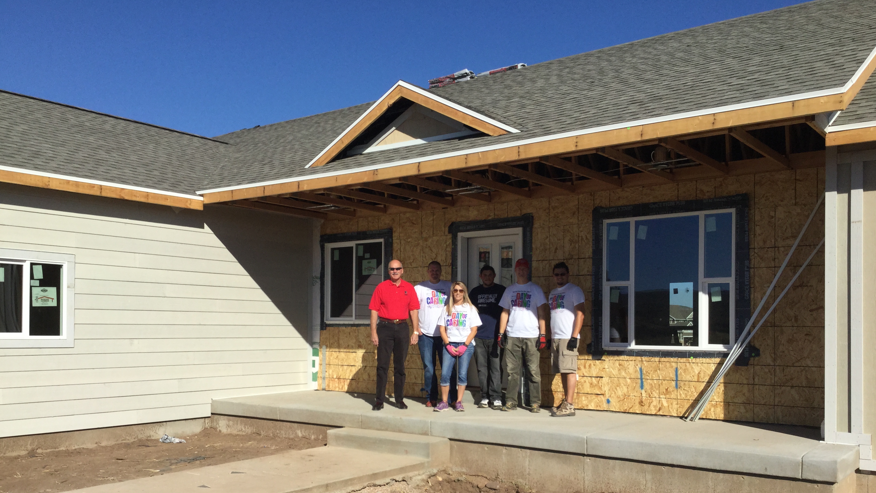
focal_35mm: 34
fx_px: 790
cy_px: 329
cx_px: 440
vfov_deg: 34.3
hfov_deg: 58.0
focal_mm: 3.3
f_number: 2.4
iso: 25
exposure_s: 1/1988
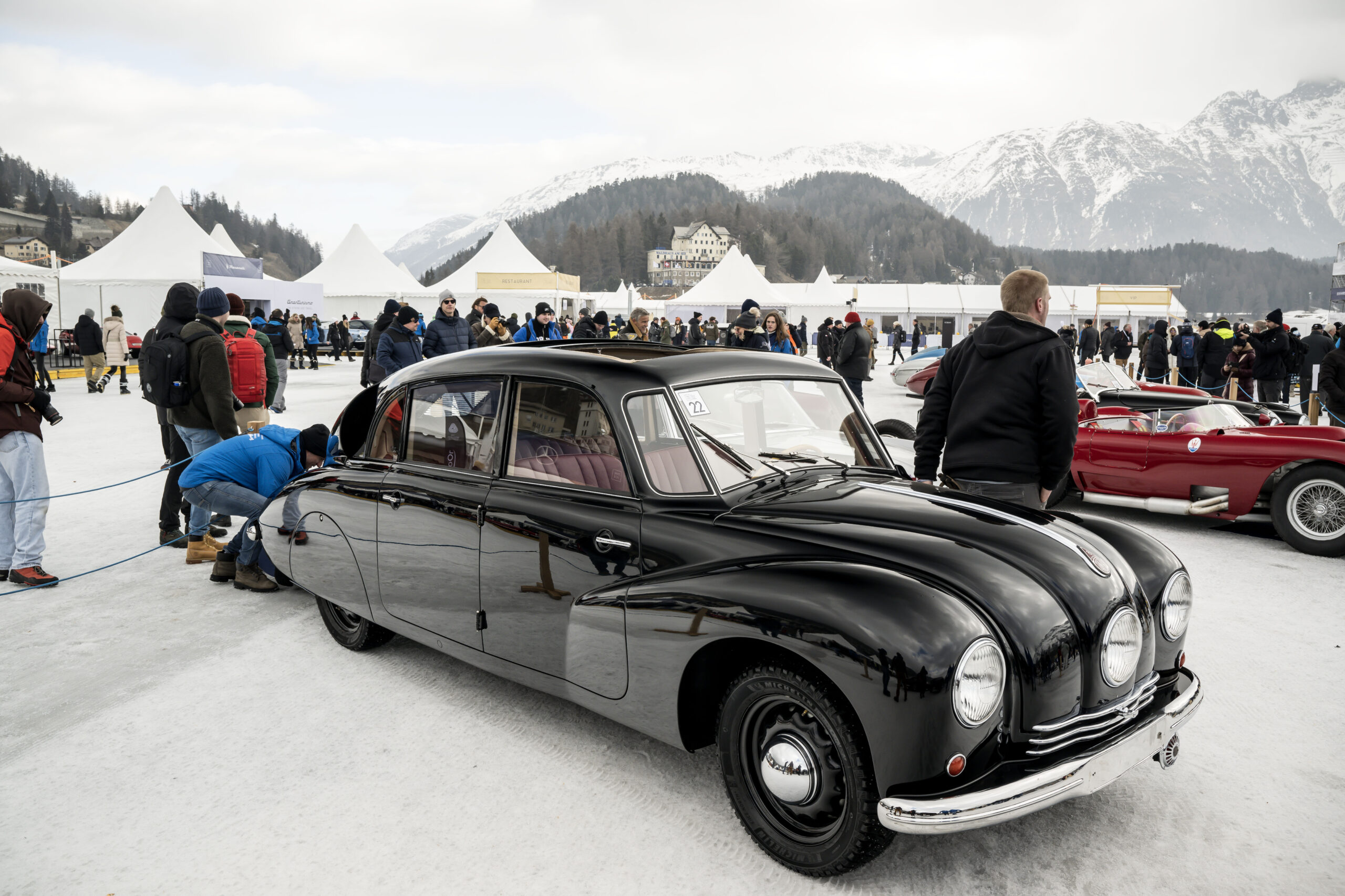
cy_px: 448
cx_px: 672
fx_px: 1102
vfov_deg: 44.3
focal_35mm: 30
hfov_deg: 62.8
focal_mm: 29.5
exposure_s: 1/100
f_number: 8
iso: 250
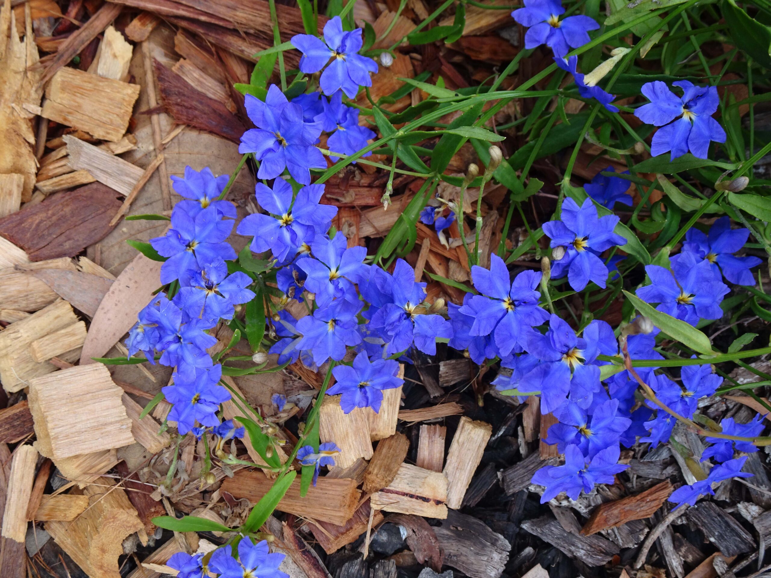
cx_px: 386
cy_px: 289
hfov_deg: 52.6
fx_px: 780
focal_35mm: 35
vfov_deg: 40.7
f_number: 4
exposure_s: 1/60
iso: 80
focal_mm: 5.98
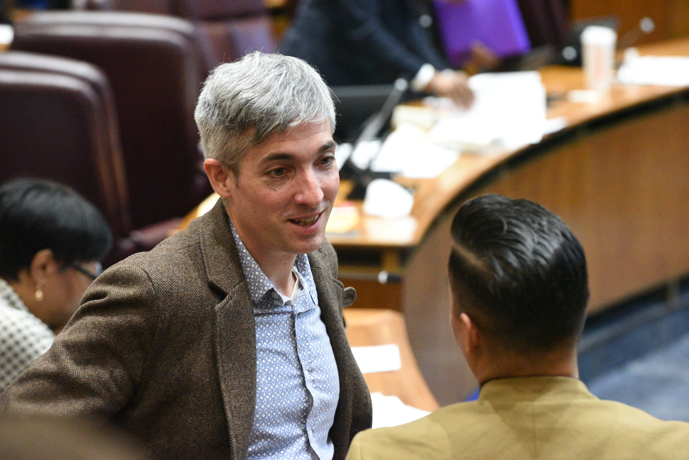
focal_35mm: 170
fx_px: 3255
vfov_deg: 8.1
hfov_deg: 12.1
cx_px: 344
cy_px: 230
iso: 12800
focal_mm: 170
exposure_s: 1/100
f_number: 7.1
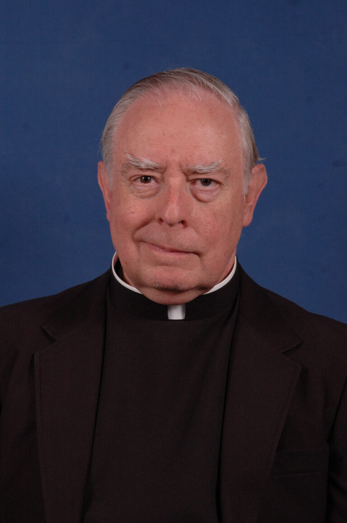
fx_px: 2130
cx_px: 174
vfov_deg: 14.0
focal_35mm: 147
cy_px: 262
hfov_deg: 9.3
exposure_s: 1/500
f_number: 6.3
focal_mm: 98
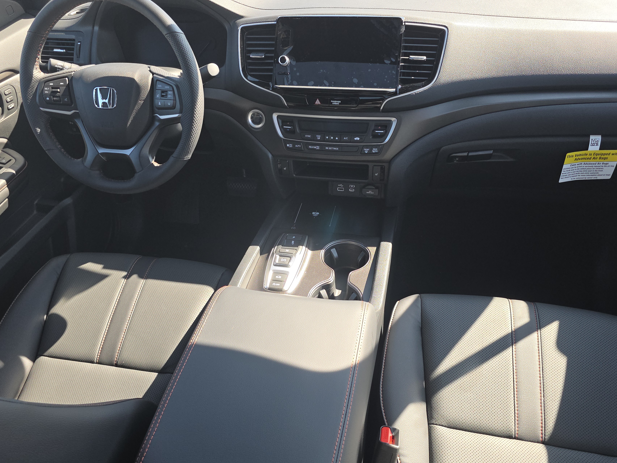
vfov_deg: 51.3
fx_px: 481
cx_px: 304
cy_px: 248
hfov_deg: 65.3
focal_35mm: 27
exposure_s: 1/359
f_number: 1.7
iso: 50
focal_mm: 6.3
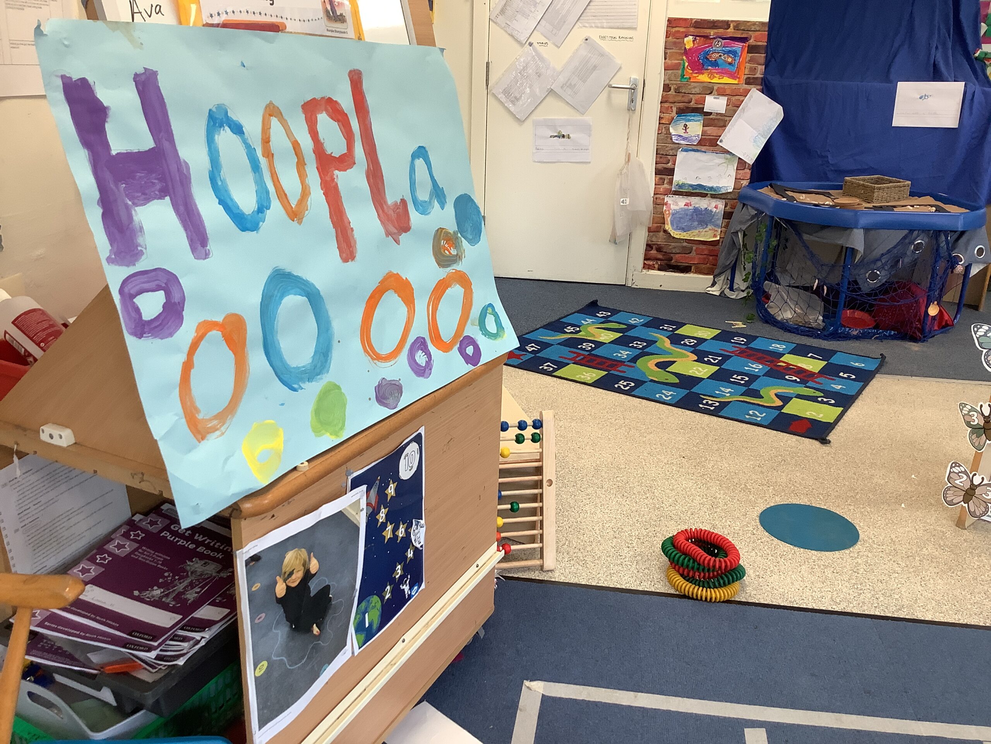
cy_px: 372
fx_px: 887
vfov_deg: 45.4
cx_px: 496
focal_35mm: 31
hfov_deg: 58.4
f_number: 2.4
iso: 80
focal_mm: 3.3
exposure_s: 1/50
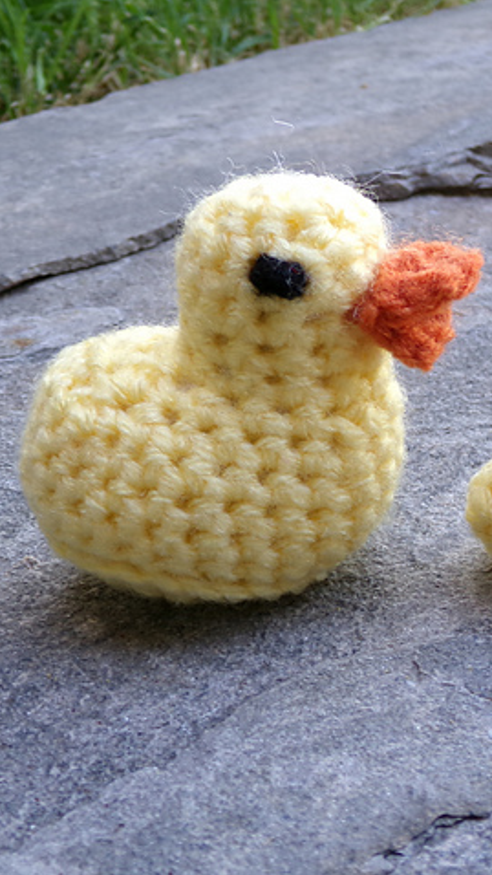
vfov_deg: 38.5
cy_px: 438
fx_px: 1252
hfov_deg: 22.1
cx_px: 349
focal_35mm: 54
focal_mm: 6.6
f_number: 4
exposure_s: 1/45
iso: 100
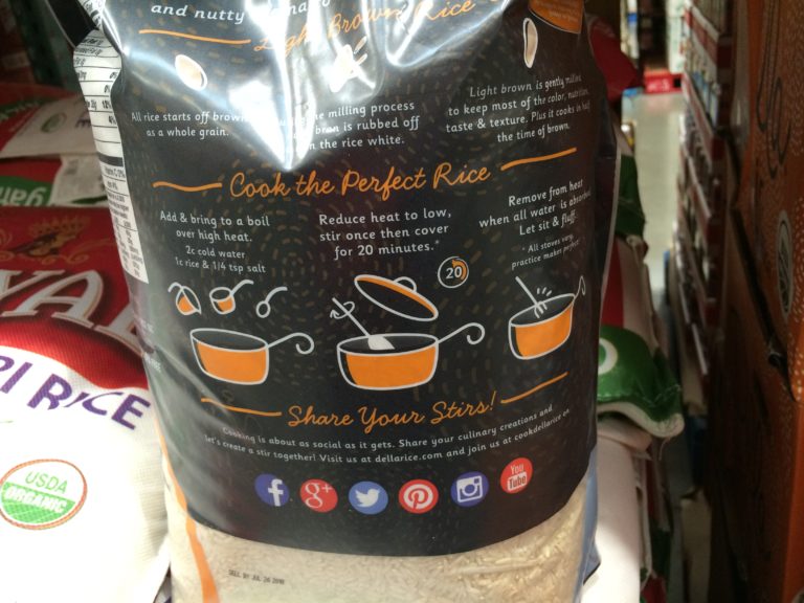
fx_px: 674
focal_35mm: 29
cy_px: 302
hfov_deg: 61.7
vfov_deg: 48.2
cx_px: 402
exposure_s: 1/30
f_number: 2.2
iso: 160
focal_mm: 4.15
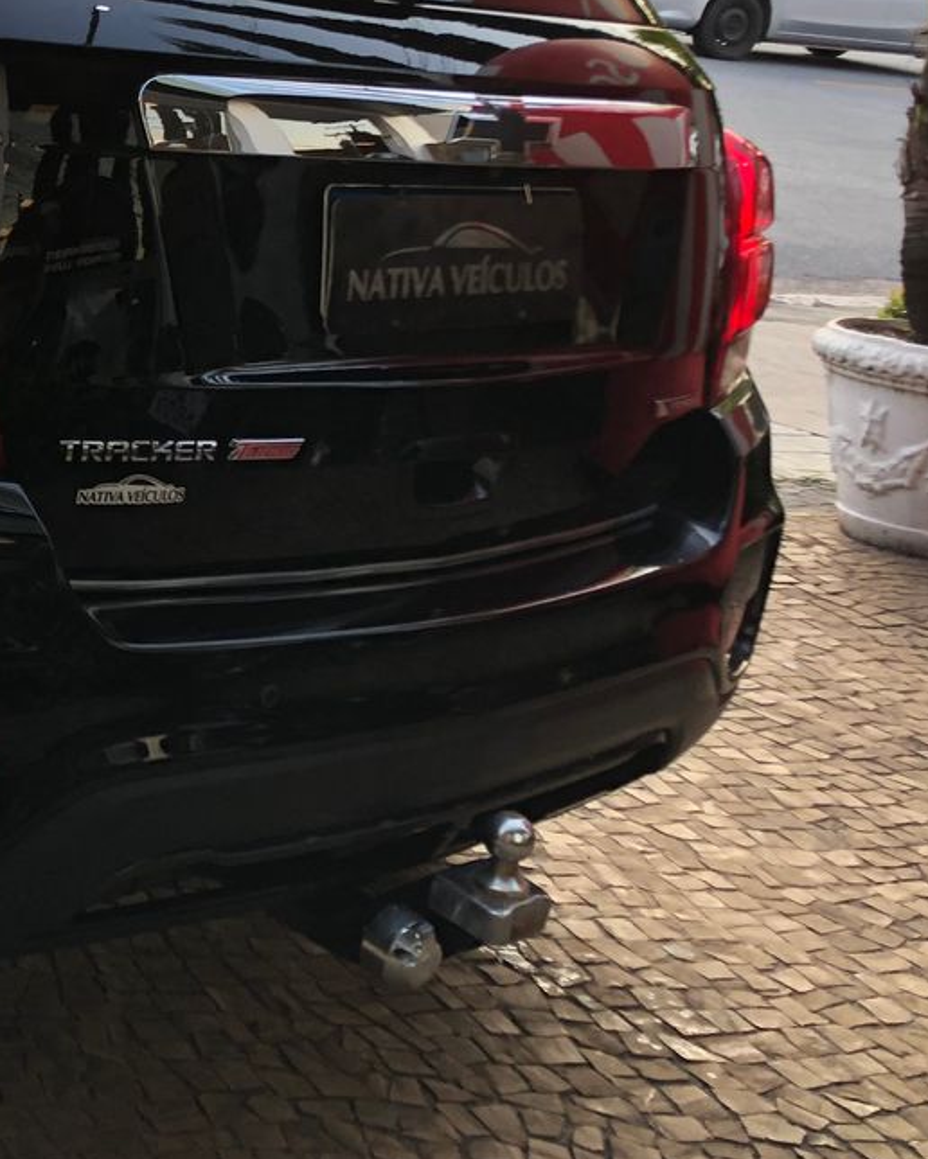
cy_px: 298
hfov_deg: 22.9
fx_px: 2094
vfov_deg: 30.5
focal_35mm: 61
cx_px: -187
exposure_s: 1/120
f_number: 1.8
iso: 32
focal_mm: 4
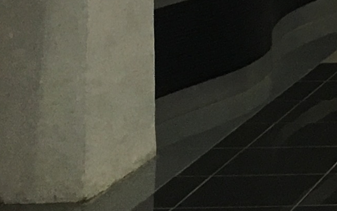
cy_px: -342
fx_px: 1755
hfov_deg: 9.7
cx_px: 800
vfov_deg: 6.5
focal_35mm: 191
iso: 40
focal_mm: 4.15
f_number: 2.2
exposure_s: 1/33
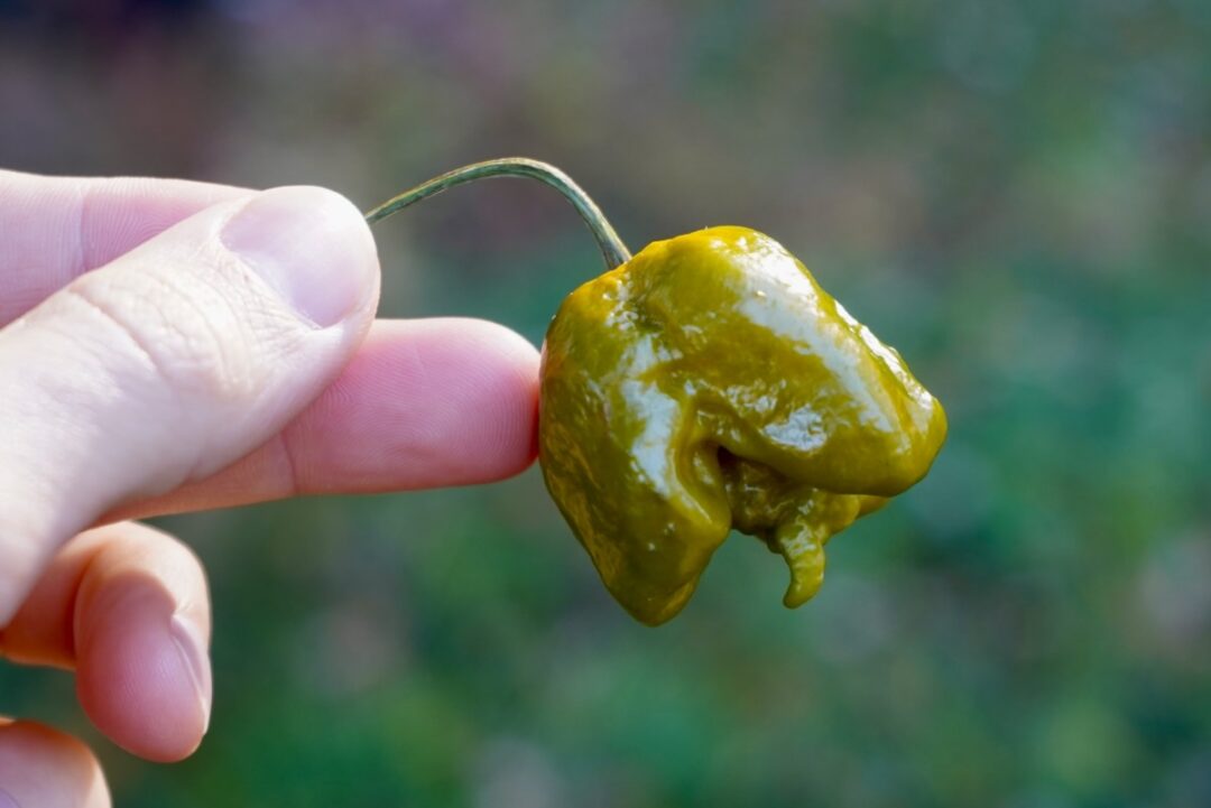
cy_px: 404
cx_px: 606
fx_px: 1582
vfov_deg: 28.7
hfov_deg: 41.9
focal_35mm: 47
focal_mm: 47
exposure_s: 1/60
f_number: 4.5
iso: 250
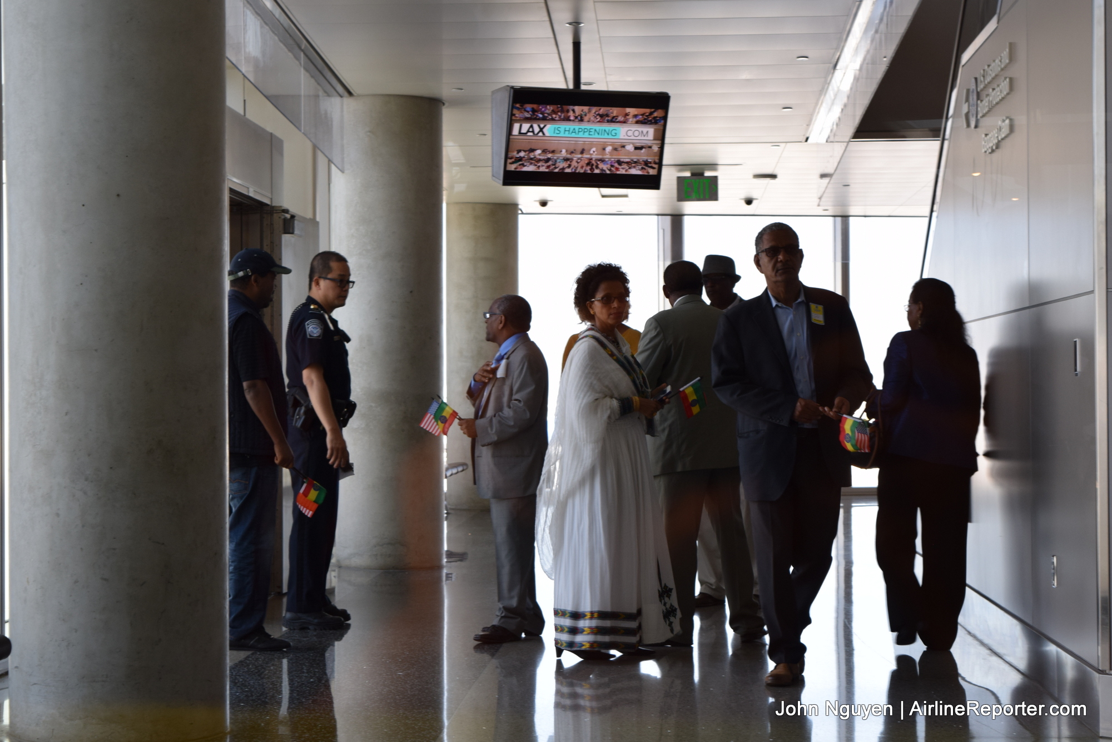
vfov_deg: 17.5
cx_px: 556
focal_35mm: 78
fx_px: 2410
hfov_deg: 26.0
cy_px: 371
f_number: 8
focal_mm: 52
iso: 400
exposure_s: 1/50
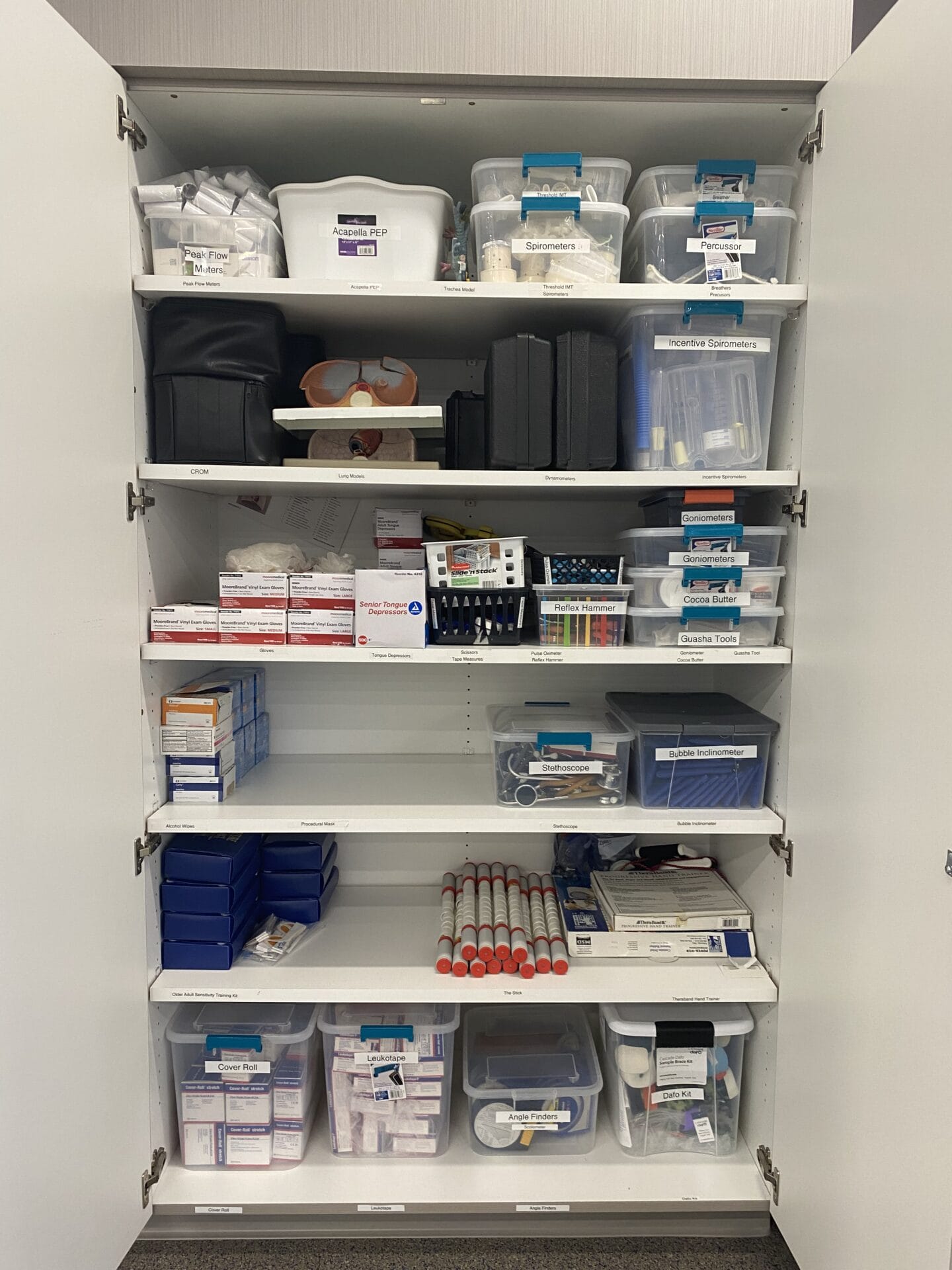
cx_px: 476
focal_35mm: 26
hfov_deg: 53.1
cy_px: 635
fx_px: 953
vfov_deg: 67.3
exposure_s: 1/60
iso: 125
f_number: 1.8
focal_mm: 4.25
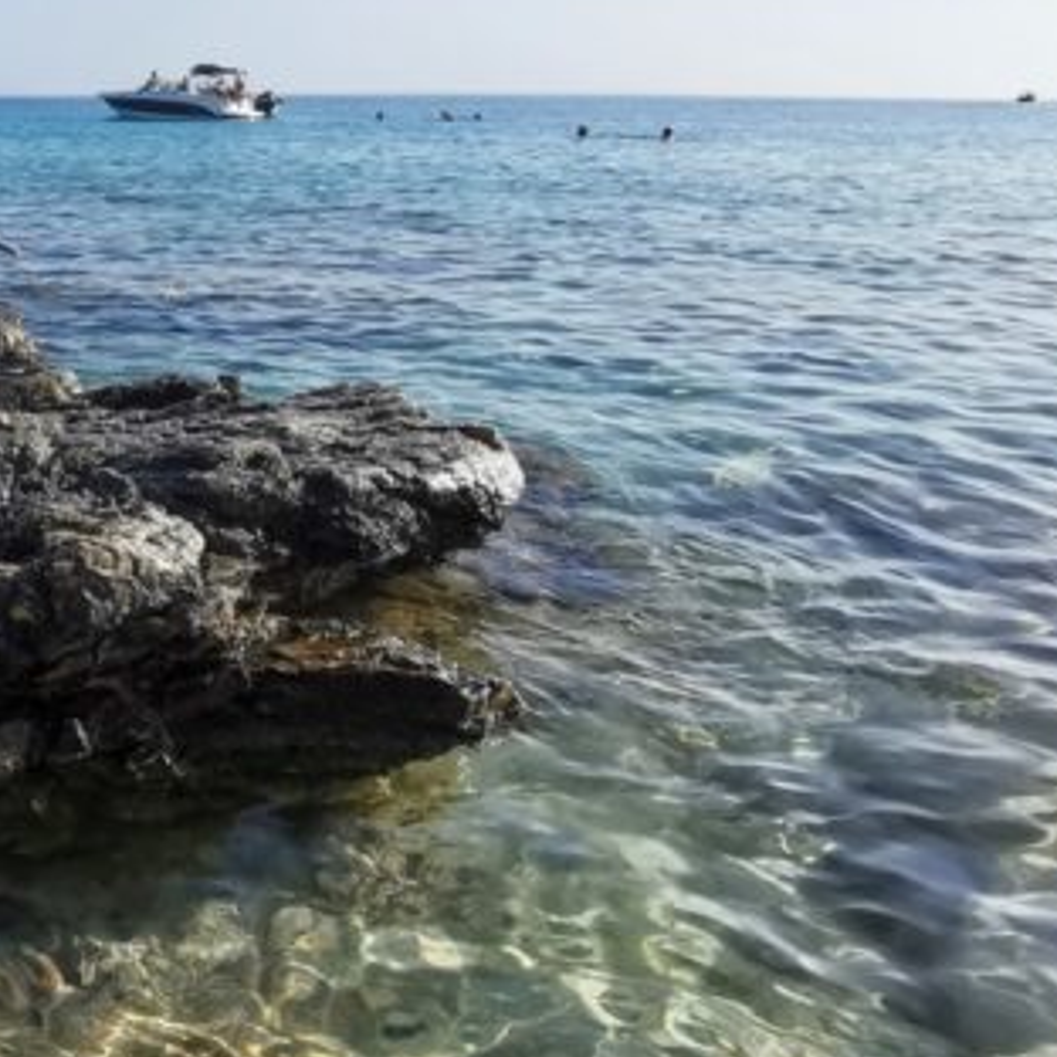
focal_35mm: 37
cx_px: -85
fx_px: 1278
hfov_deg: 38.0
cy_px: 339
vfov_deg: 44.2
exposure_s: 1/1639
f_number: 2.2
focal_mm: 2.26
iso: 50
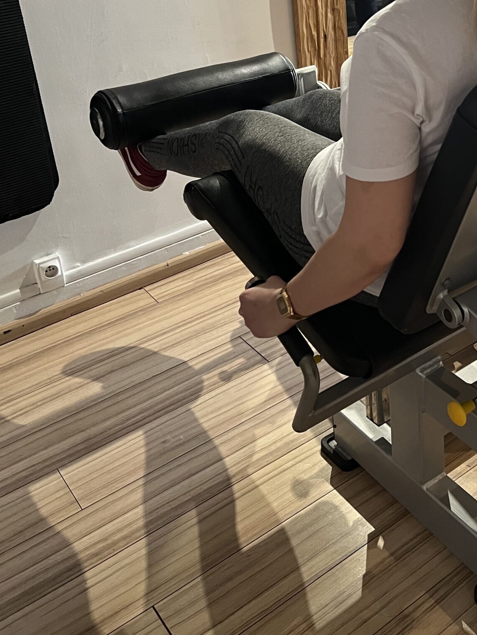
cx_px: 395
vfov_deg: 40.7
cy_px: 107
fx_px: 808
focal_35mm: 44
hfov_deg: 31.8
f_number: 1.5
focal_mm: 5.7
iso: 320
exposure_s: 1/50
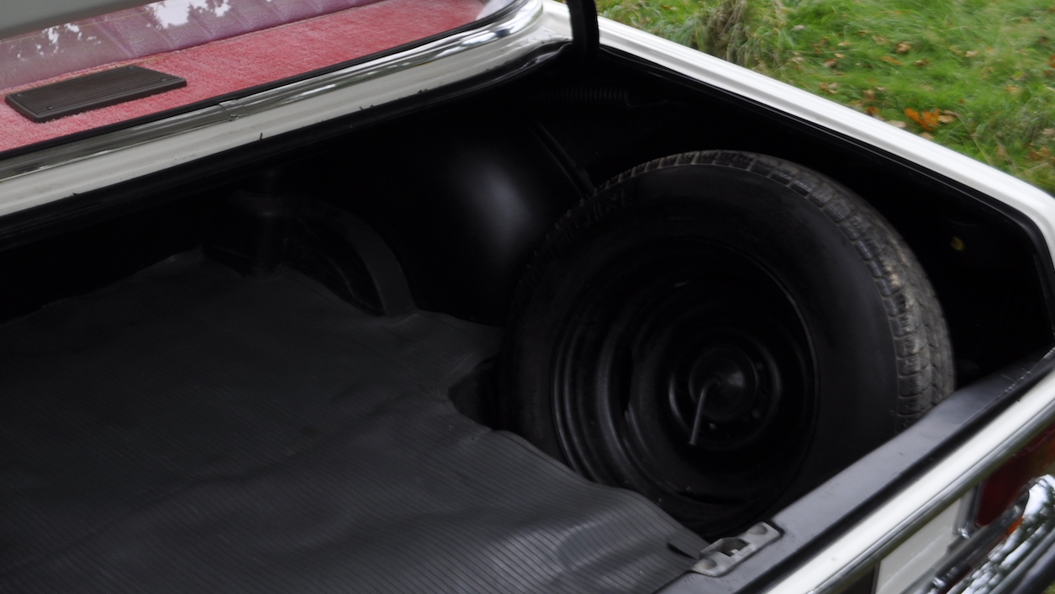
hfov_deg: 36.8
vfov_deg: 21.8
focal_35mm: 55
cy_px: 379
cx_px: 249
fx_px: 1539
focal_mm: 22
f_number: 5.6
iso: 200
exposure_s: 1/125
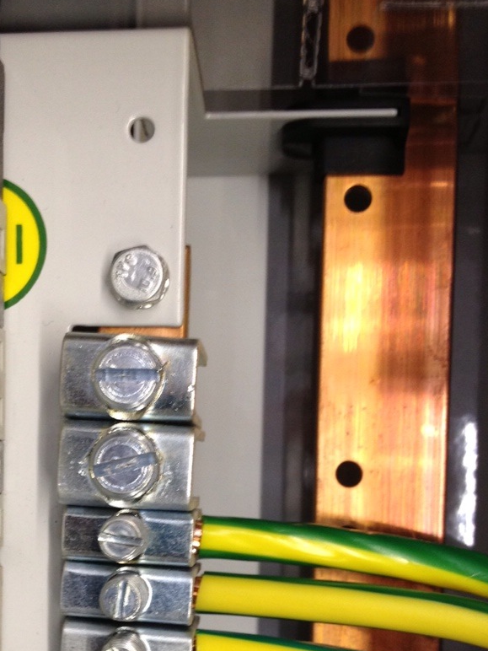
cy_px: 524
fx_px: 1090
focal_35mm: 58
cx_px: 155
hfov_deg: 25.1
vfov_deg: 32.3
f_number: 2.4
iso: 100
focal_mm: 4.28
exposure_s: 1/20
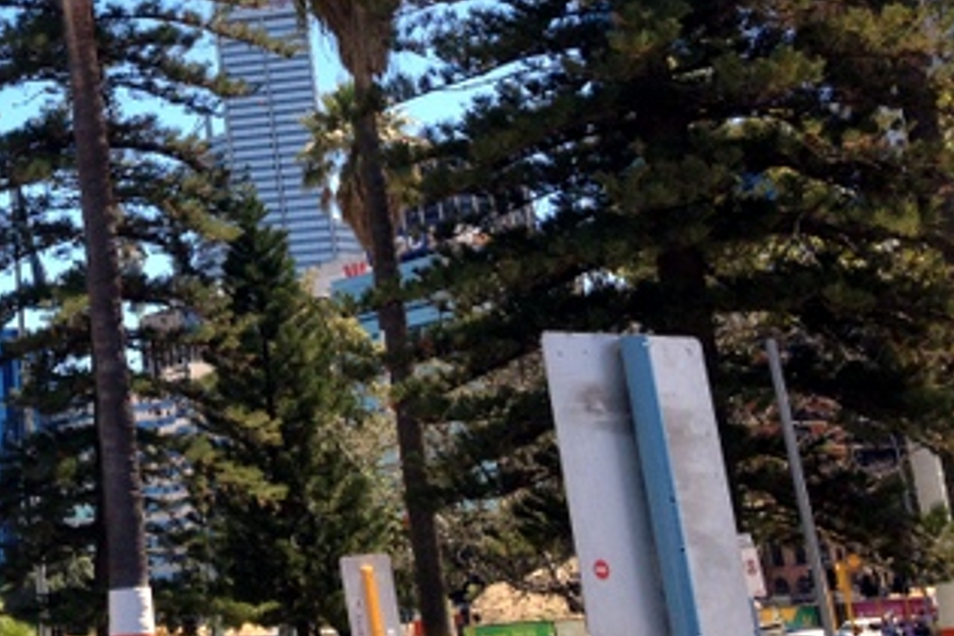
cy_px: -8
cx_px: -33
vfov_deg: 16.5
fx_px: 2146
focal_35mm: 81
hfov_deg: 23.8
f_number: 2.4
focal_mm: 4.28
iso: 50
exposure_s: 1/800
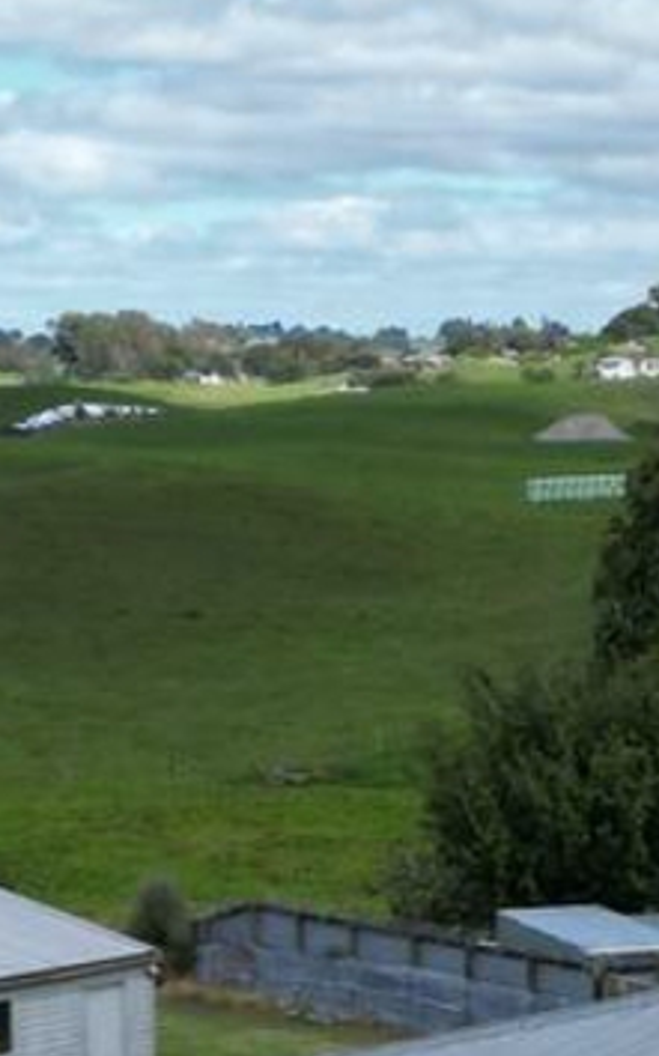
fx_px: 3969
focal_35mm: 138
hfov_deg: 9.5
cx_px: 358
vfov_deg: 14.0
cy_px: 1694
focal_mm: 6.72
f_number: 1.7
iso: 140
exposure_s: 1/3200
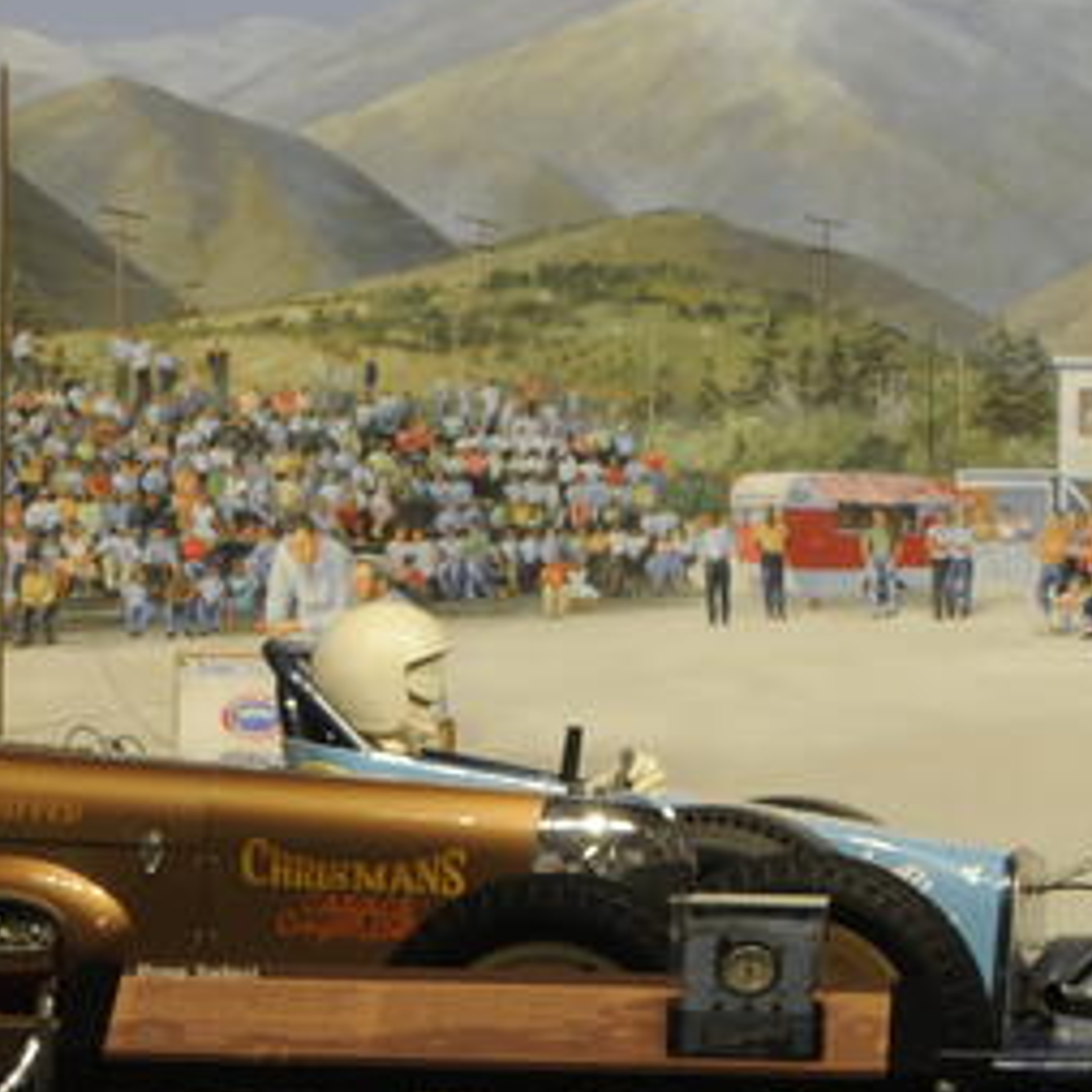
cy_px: 1122
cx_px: -193
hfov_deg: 6.6
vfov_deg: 6.6
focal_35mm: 265
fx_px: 9458
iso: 800
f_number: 11
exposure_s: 1/3
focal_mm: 62
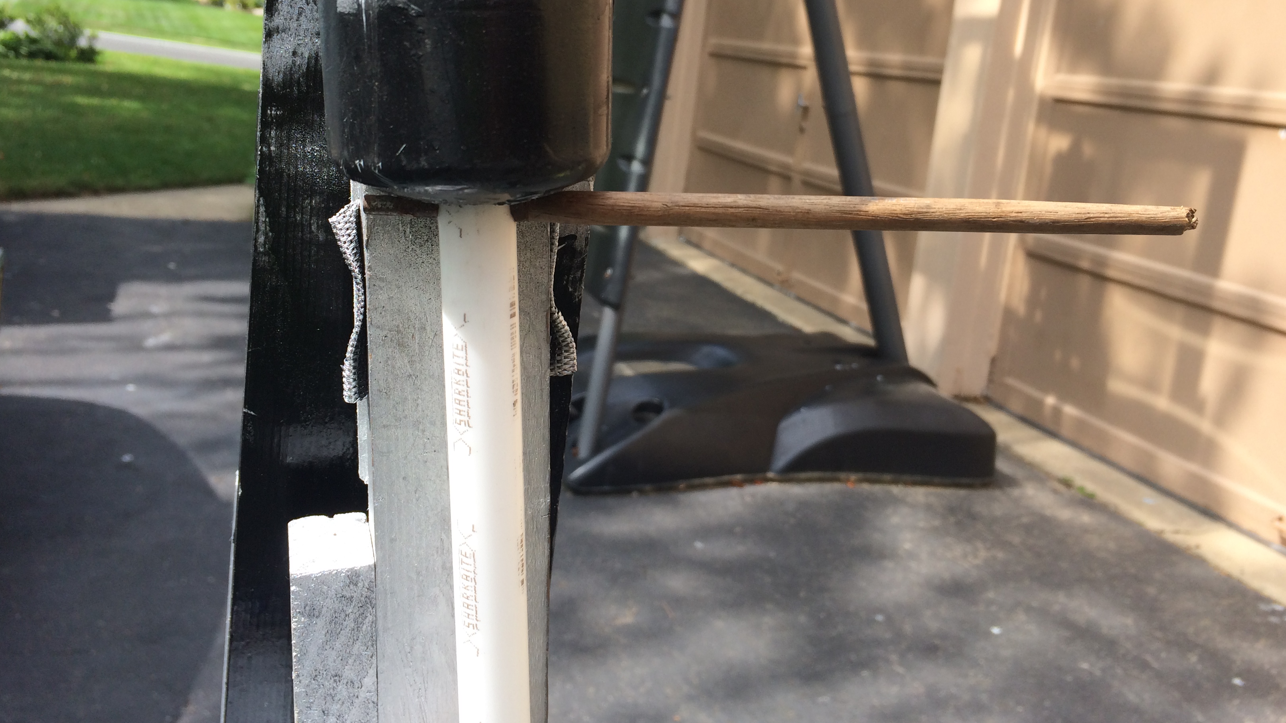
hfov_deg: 61.0
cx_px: 638
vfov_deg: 36.4
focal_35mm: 32
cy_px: 252
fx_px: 1091
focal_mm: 4.15
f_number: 2.2
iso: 32
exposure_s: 1/820
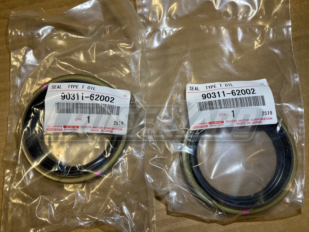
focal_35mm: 26
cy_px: 116
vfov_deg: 53.1
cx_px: 154
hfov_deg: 67.3
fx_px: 232
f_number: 1.5
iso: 40
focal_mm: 5.7
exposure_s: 1/117
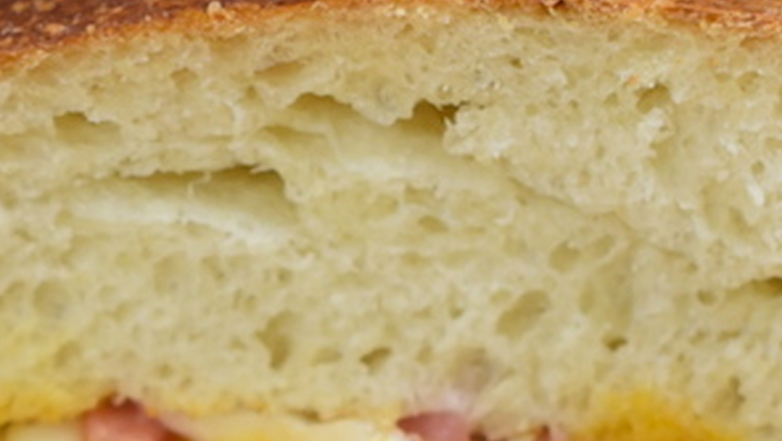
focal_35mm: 283
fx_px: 5872
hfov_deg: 7.6
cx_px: 85
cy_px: 693
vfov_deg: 4.3
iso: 800
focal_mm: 50
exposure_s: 1/60
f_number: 4
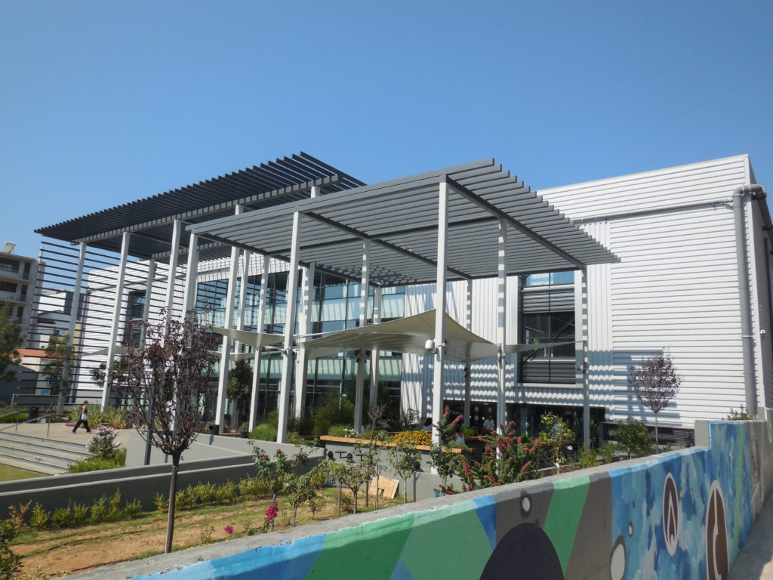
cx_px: 386
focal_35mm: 25
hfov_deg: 69.4
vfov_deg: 54.9
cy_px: 290
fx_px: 558
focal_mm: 4.5
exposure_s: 1/500
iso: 125
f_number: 6.2
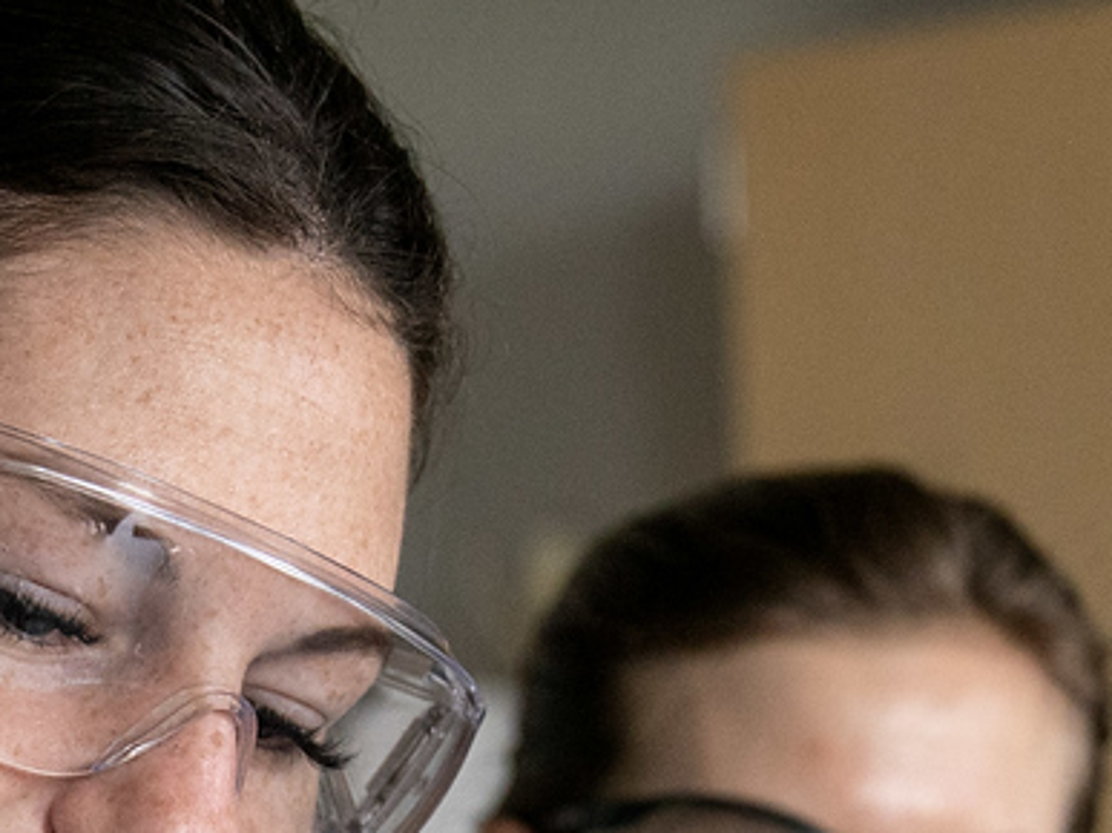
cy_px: 1482
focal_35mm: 171
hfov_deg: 11.5
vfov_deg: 8.4
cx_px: 108
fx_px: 5491
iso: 2500
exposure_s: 1/400
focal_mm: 43
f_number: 3.2
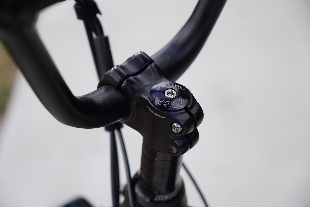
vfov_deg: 20.6
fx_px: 568
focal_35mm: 66
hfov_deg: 30.5
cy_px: 104
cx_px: 155
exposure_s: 1/800
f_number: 2.8
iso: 100
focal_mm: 44
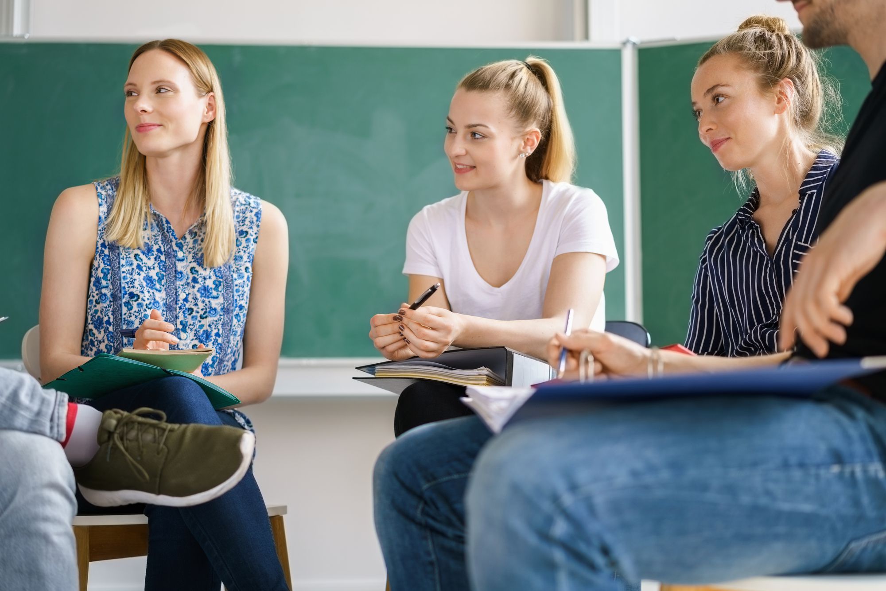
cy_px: 296
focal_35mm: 55
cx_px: 443
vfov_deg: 24.6
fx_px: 1354
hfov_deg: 36.2
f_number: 2.5
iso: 160
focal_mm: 55
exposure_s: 1/160
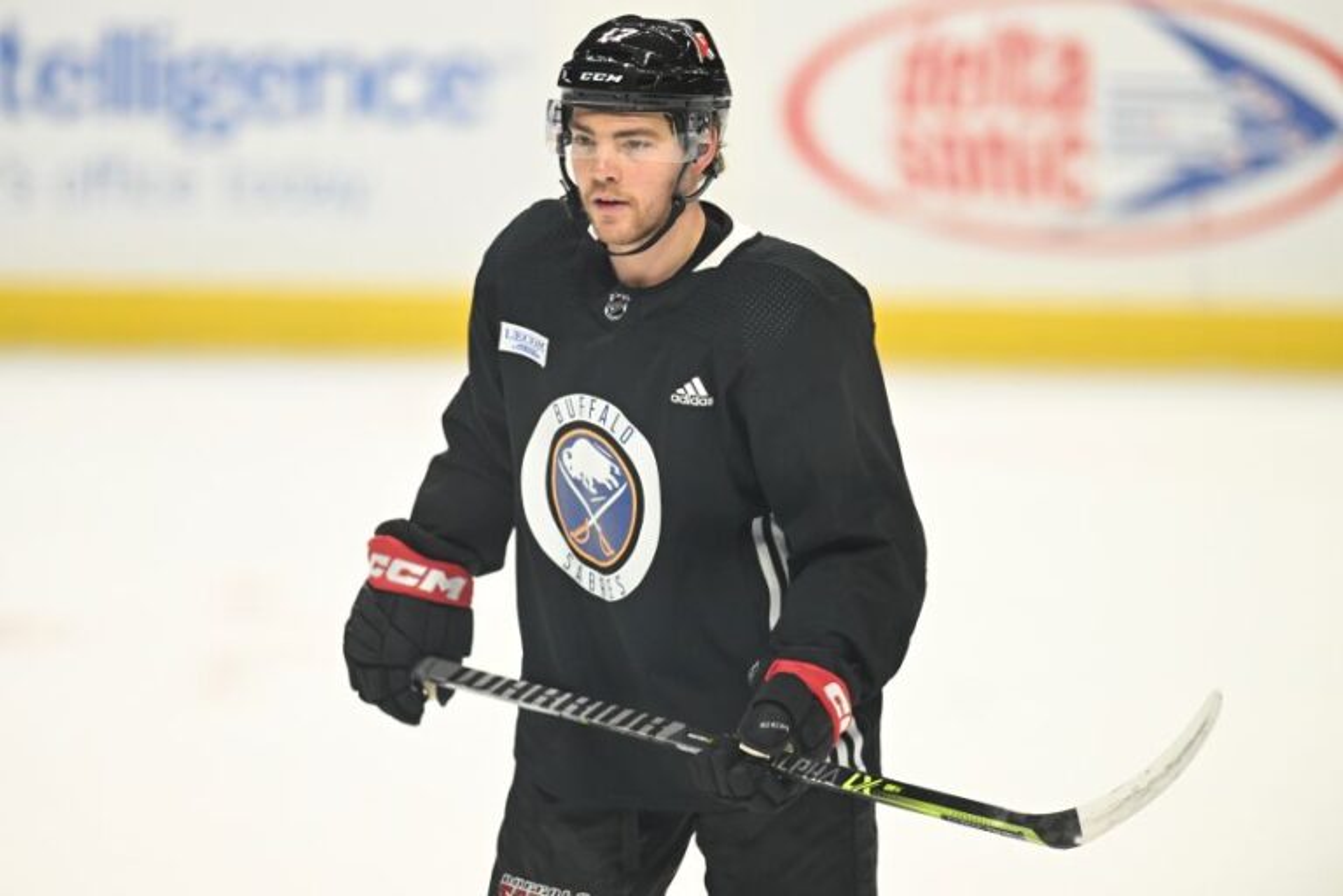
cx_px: 672
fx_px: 11191
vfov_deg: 4.6
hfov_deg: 6.9
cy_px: 448
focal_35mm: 300
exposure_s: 1/1600
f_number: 3.5
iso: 3200
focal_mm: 300
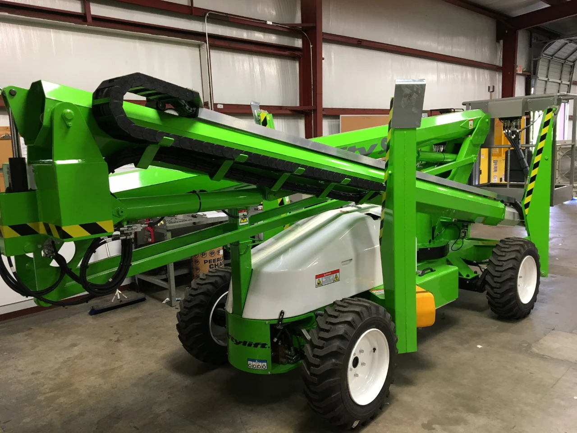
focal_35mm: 29
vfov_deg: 48.2
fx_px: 483
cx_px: 288
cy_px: 216
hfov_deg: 61.7
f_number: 2.2
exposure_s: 1/30
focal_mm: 4.15
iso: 80
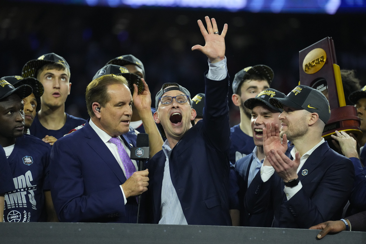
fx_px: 2033
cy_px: 122
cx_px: 183
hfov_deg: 10.3
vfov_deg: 6.9
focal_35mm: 200
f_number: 2.8
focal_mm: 200
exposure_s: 1/1250
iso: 4000
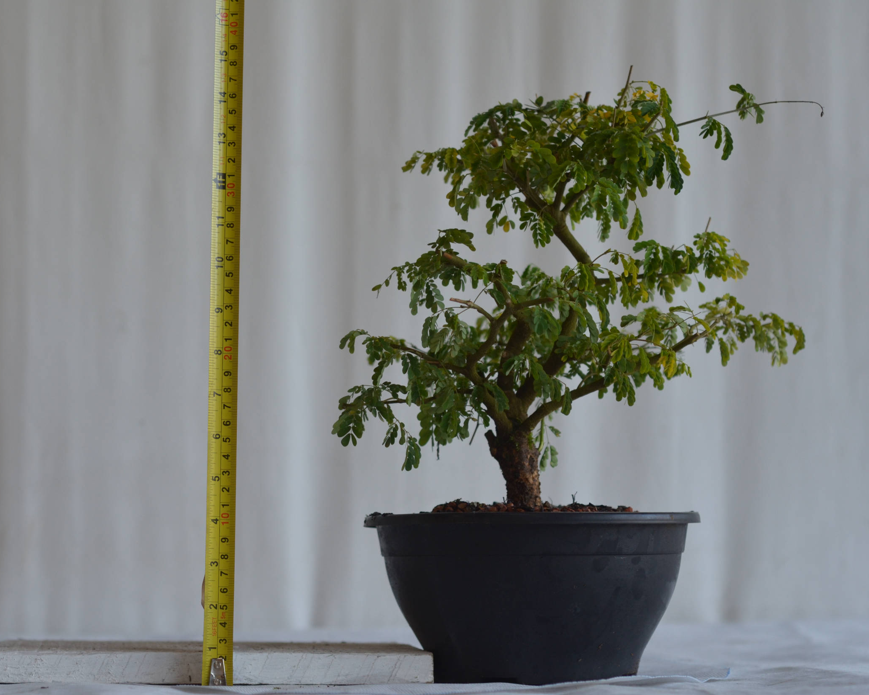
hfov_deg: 22.5
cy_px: 347
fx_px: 2186
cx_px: 385
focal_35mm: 85
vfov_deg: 18.1
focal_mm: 50
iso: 400
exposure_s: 1/350
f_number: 2.8
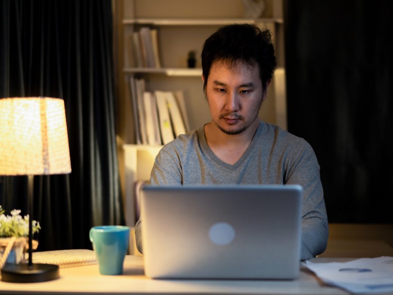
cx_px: 209
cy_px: 148
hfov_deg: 32.2
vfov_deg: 24.4
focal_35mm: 60
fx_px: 681
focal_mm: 55
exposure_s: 1/100
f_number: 1.8
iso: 500
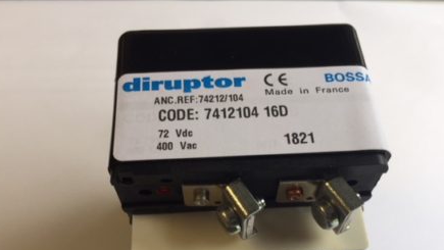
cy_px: 189
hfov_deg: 54.0
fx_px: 436
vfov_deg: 31.4
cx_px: 233
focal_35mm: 37
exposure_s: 1/50
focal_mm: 4.15
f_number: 2.2
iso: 32
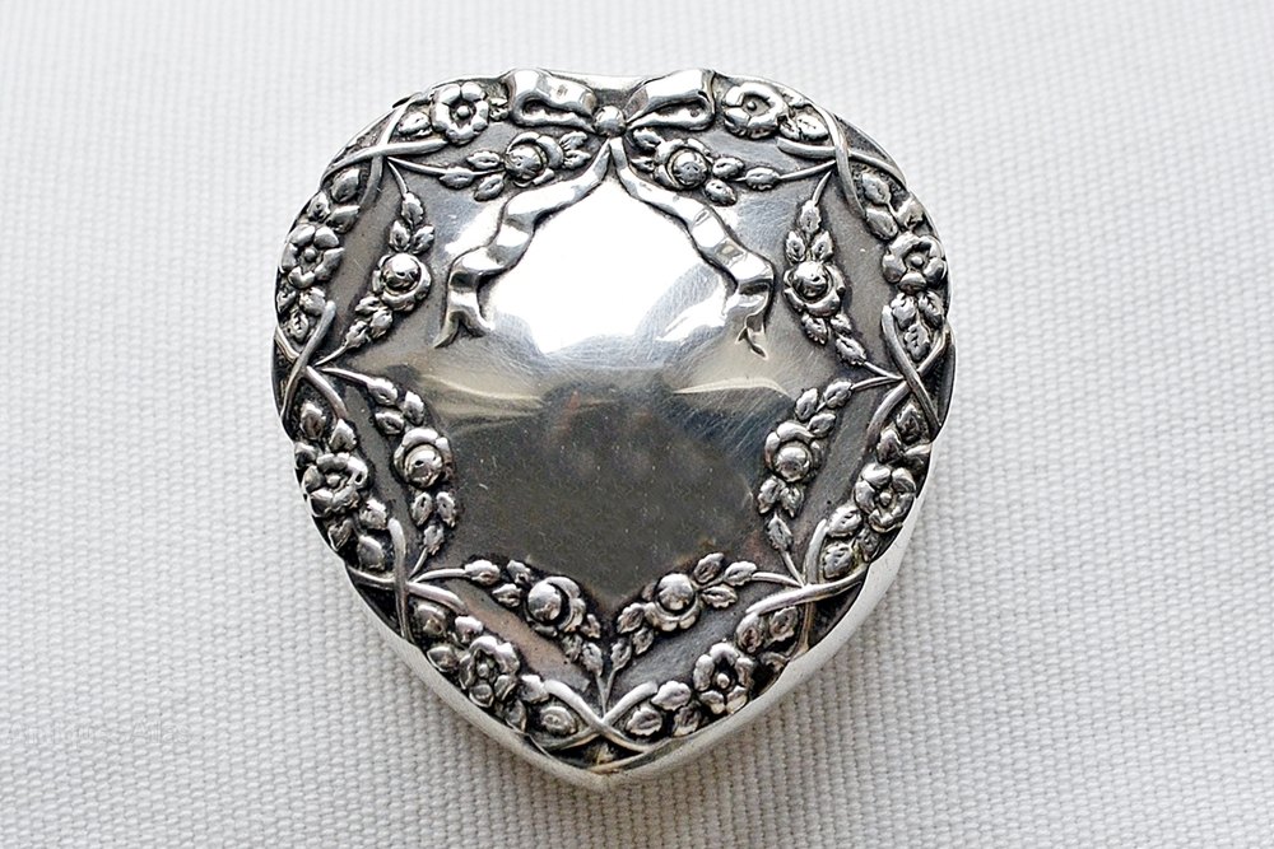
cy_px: 424
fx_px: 1168
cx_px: 637
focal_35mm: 33
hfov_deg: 57.2
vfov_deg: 40.0
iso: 400
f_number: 5.6
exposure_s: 1/60
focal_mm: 22
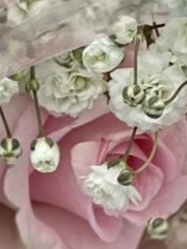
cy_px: -169
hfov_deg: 3.8
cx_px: -375
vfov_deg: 5.1
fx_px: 2749
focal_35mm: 382
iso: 20
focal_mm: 6
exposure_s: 1/1845
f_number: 2
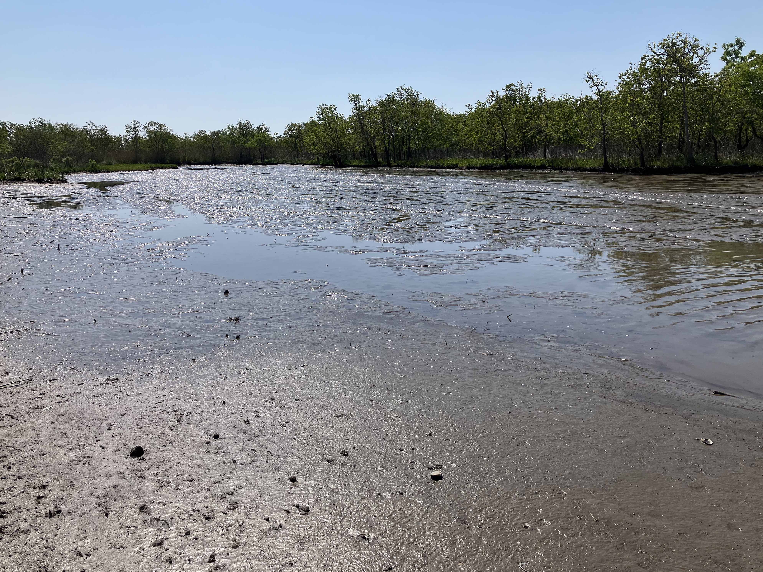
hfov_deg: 63.5
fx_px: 617
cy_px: 286
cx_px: 382
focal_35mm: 28
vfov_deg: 49.7
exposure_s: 1/4425
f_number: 1.8
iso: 32
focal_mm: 3.99
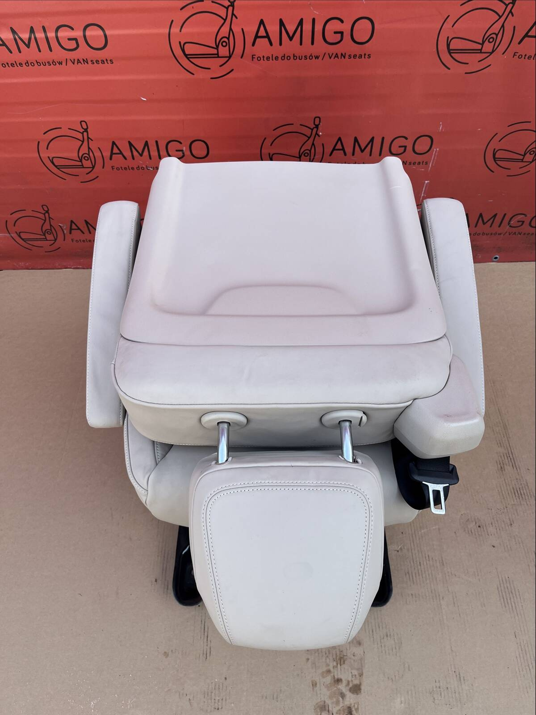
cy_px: 358
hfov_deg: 53.1
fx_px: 537
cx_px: 268
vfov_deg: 67.3
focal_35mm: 26
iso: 50
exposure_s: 1/347
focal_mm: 5.1
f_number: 1.6
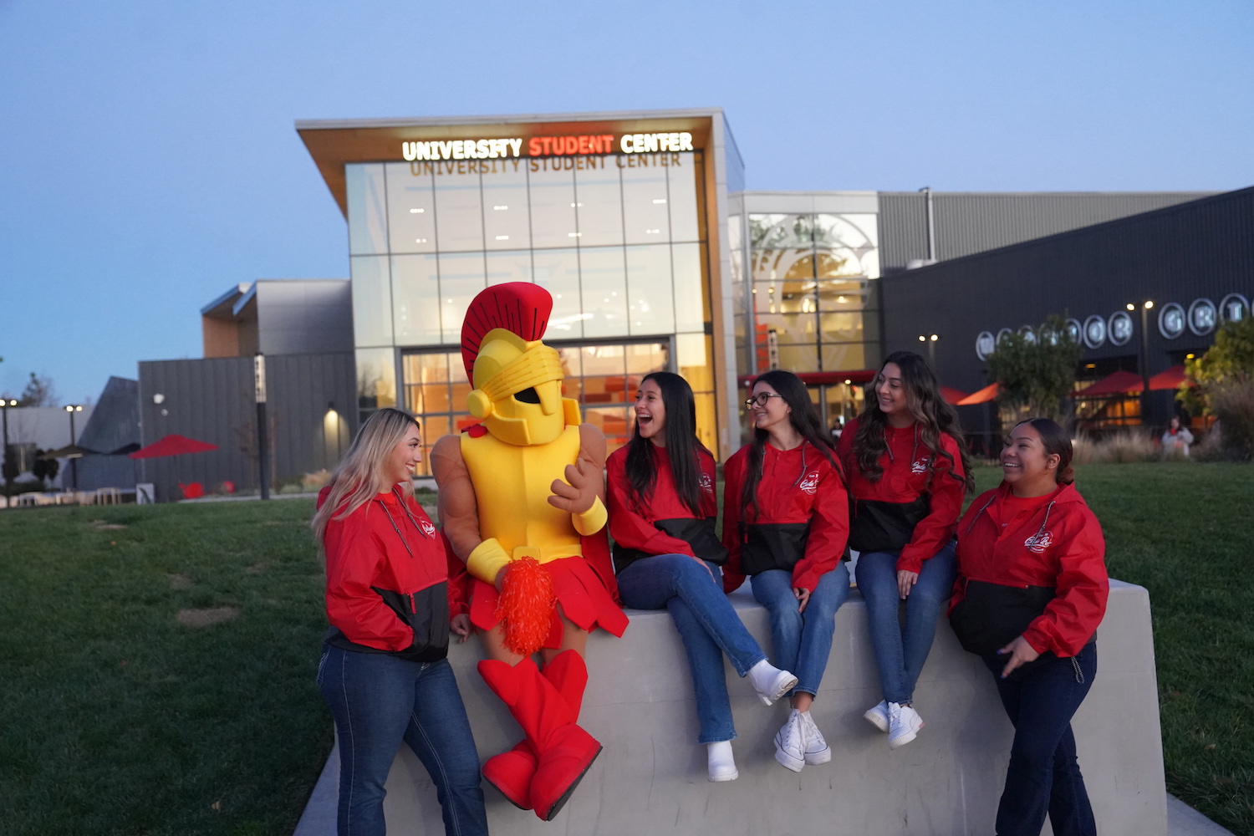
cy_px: 418
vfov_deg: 31.9
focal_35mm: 42
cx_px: 627
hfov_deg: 46.4
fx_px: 1463
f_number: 4
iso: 8000
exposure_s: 1/160
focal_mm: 42
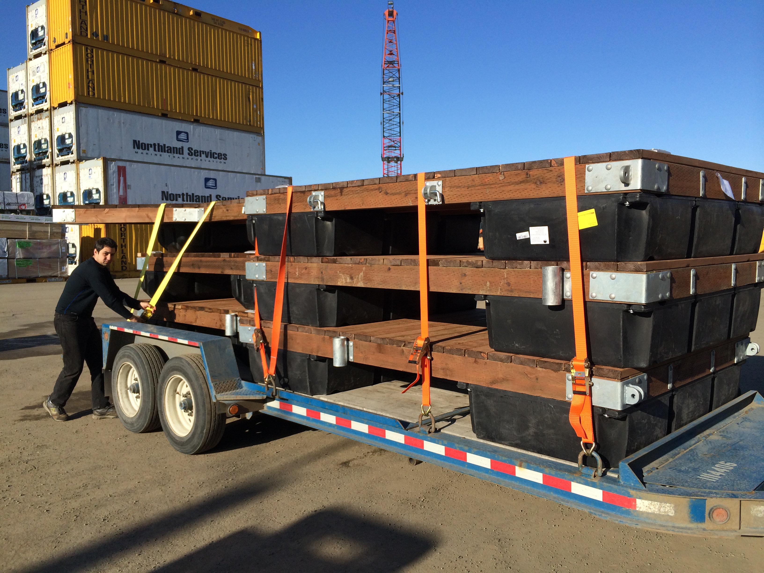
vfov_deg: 46.8
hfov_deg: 60.0
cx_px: 382
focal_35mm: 30
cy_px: 286
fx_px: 662
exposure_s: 1/2283
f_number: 2.2
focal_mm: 4.12
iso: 40
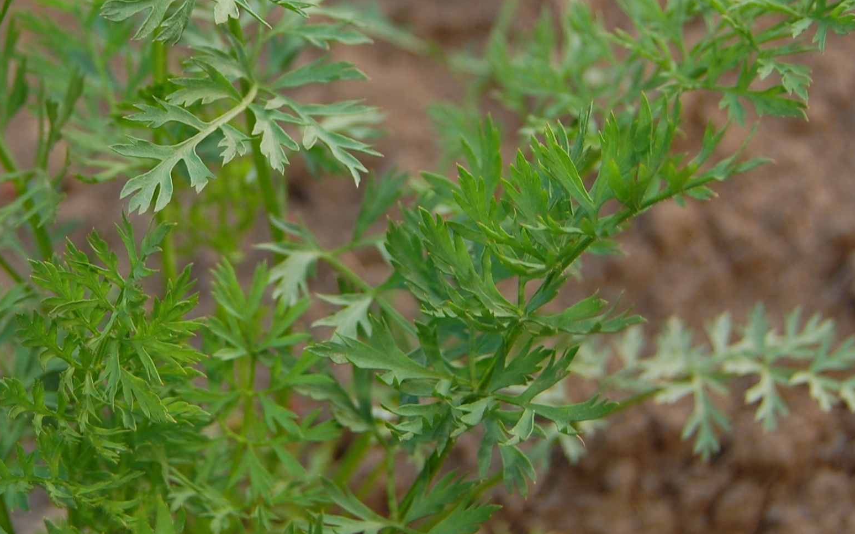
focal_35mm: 95
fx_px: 2213
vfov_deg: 13.7
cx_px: 214
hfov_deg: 21.7
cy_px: 101
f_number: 5
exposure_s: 1/100
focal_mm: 32
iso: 200
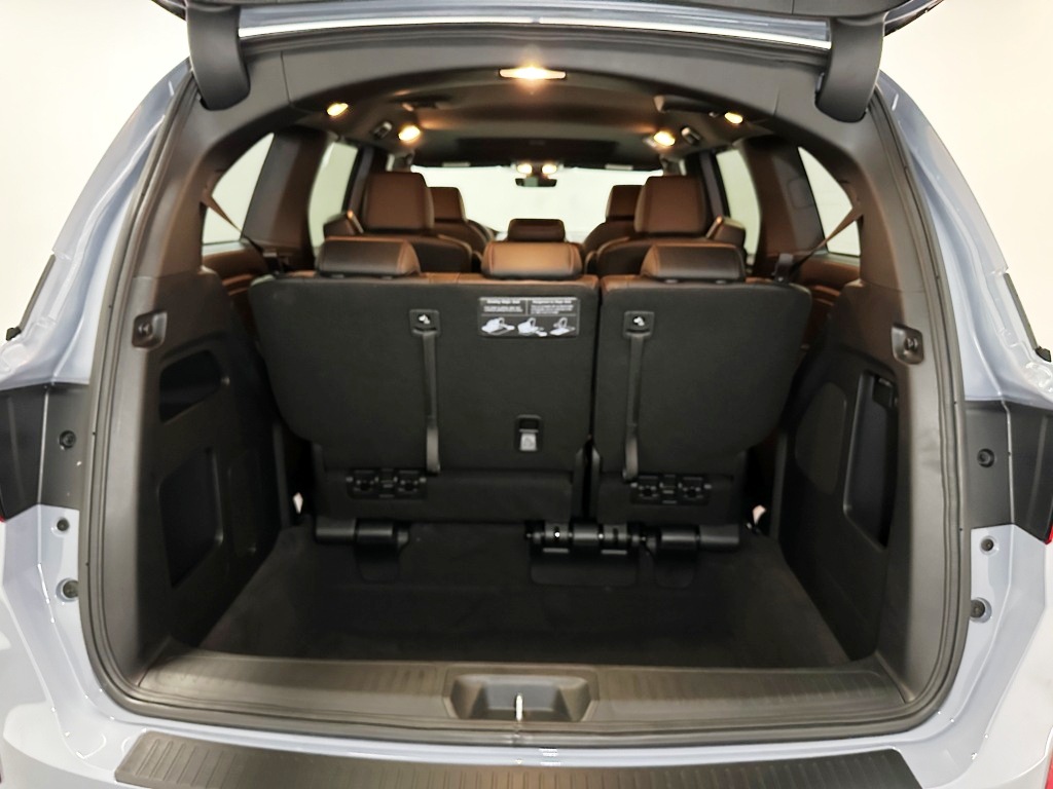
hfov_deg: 71.6
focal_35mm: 24
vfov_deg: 56.8
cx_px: 526
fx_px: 730
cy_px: 394
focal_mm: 6.86
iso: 1000
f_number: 1.78
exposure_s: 1/30
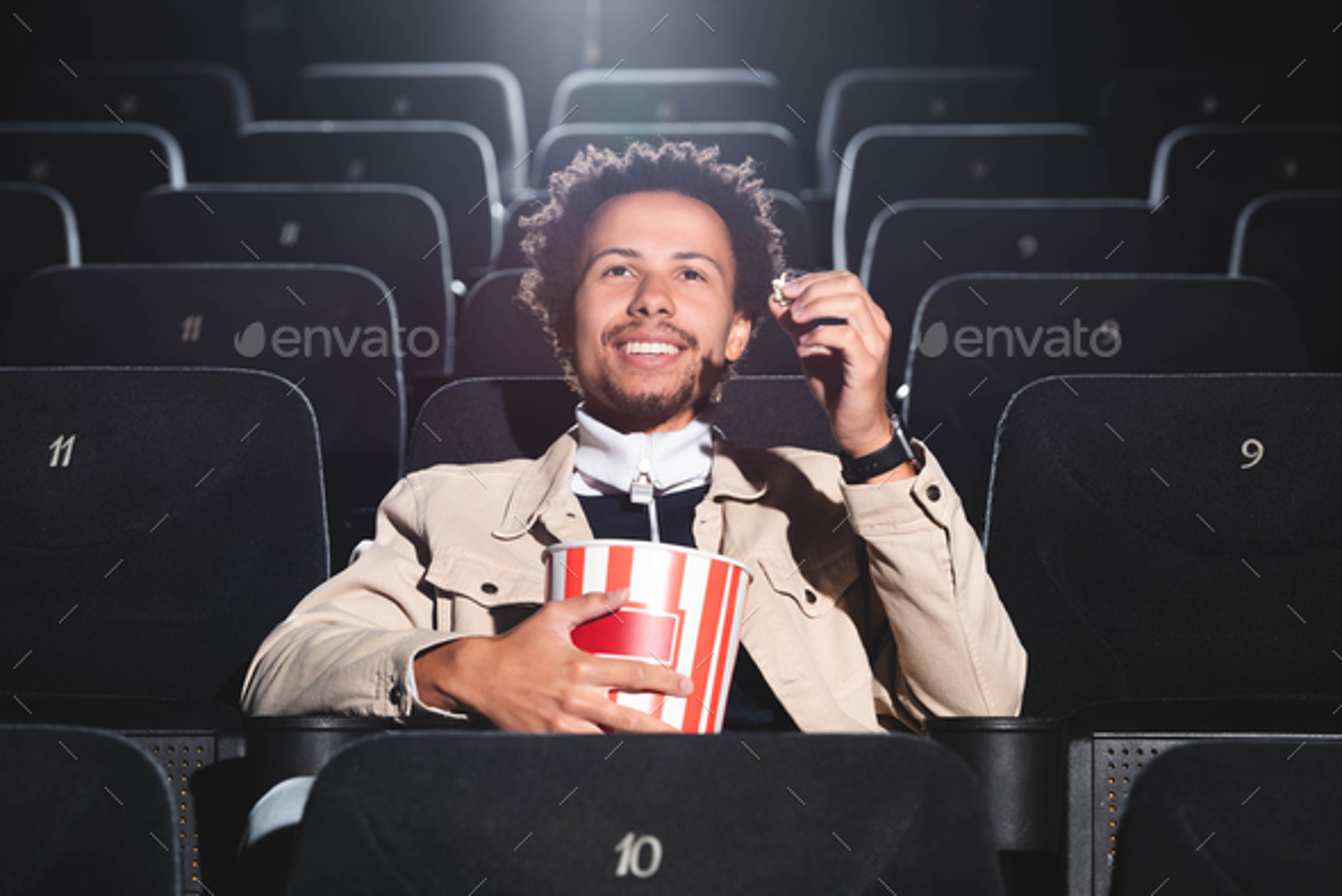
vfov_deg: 12.2
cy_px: 448
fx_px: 4177
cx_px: 671
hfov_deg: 18.3
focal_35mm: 112
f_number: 5.6
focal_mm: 112
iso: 100
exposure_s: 1/160
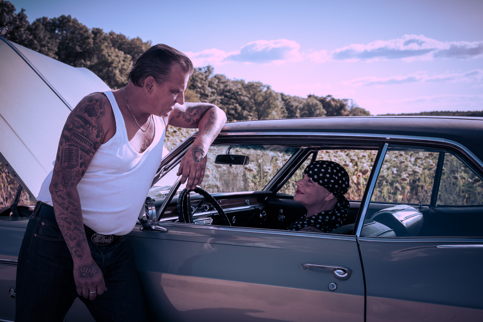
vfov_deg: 29.2
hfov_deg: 42.7
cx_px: 242
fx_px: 617
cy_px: 161
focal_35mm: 46
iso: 160
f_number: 7.1
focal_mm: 46
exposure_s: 1/500
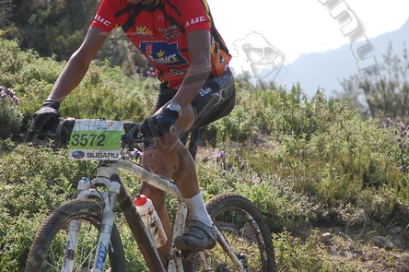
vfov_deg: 3.8
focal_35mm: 365
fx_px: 4141
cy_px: 135
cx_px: 182
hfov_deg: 5.7
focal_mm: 135
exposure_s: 1/1000
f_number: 5
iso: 360
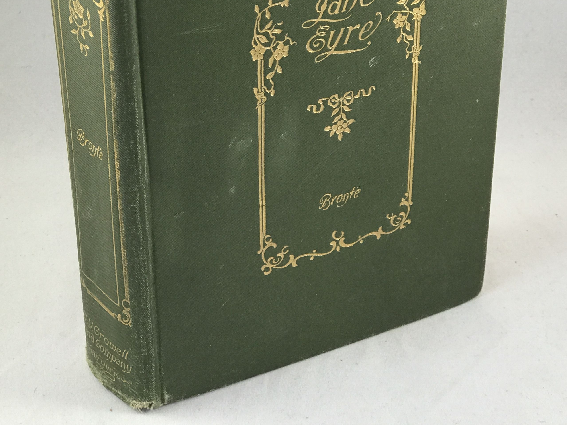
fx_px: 1261
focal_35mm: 77
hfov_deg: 25.3
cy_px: 68
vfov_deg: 18.9
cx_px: 280
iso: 40
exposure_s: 1/60
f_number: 2.8
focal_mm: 6.6
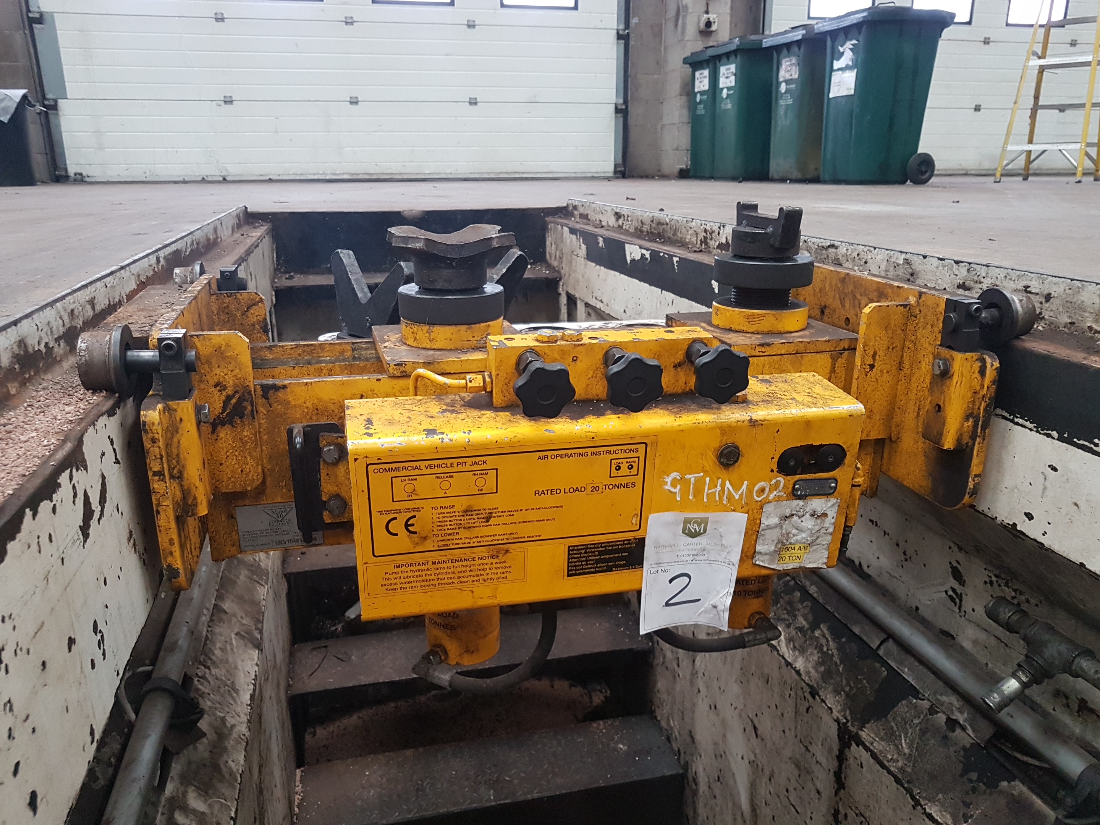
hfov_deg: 67.3
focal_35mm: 26
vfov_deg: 53.1
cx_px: 550
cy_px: 412
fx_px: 826
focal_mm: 4.2
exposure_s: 1/25
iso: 160
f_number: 1.7
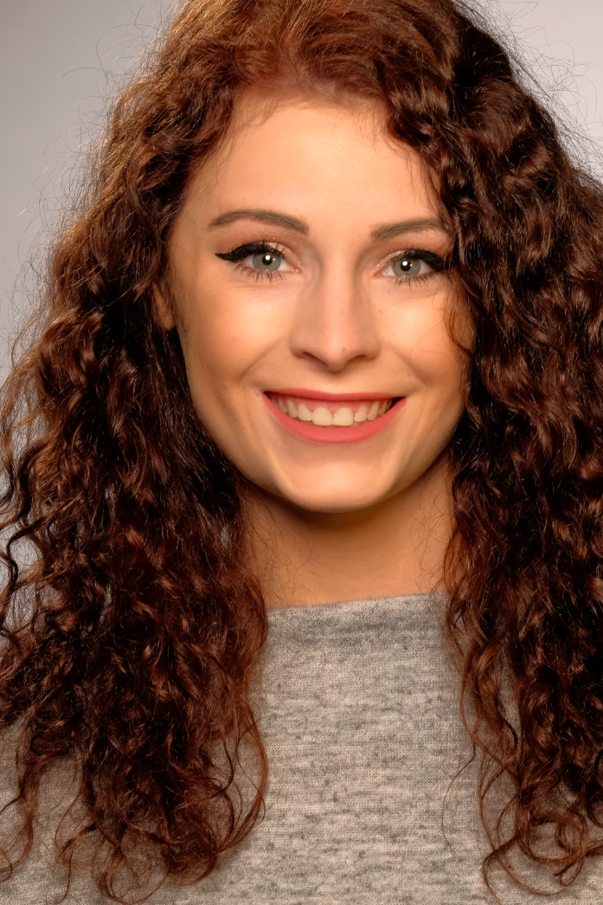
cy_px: 516
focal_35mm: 205
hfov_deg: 6.7
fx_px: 5152
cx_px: 341
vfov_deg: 10.0
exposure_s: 1/40
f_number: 11
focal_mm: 95
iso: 200
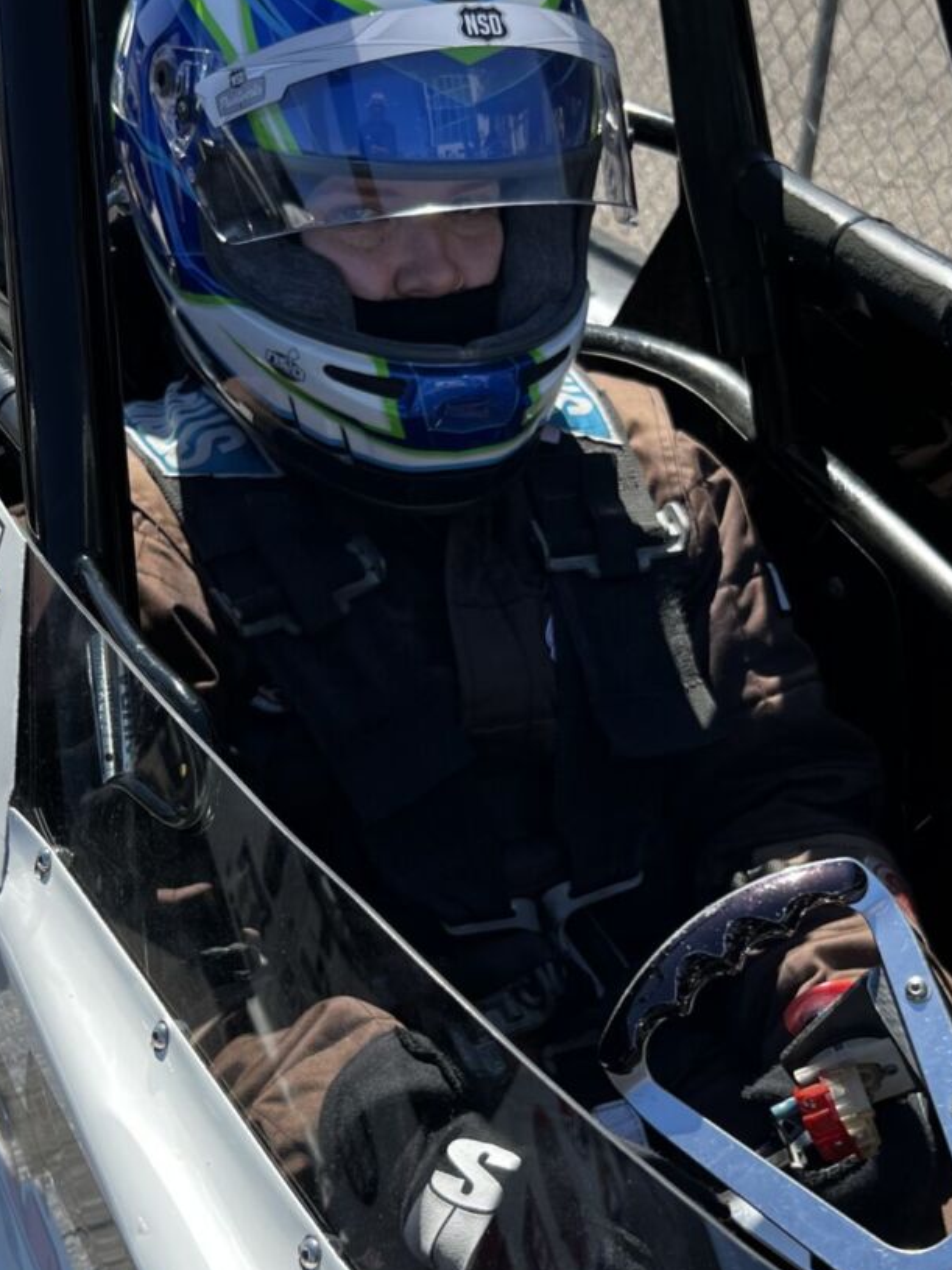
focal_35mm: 49
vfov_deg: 38.8
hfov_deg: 29.7
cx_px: 489
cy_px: 743
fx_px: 1797
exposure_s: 1/1751
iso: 50
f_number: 1.5
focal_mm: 5.7
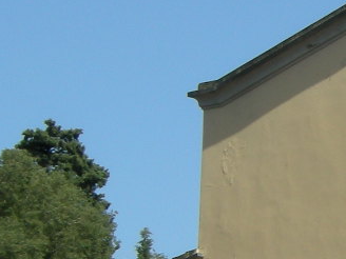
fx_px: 3019
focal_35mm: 302
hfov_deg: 6.4
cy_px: 326
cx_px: 692
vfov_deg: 4.9
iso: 64
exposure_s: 1/244
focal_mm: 12.9
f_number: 6.1
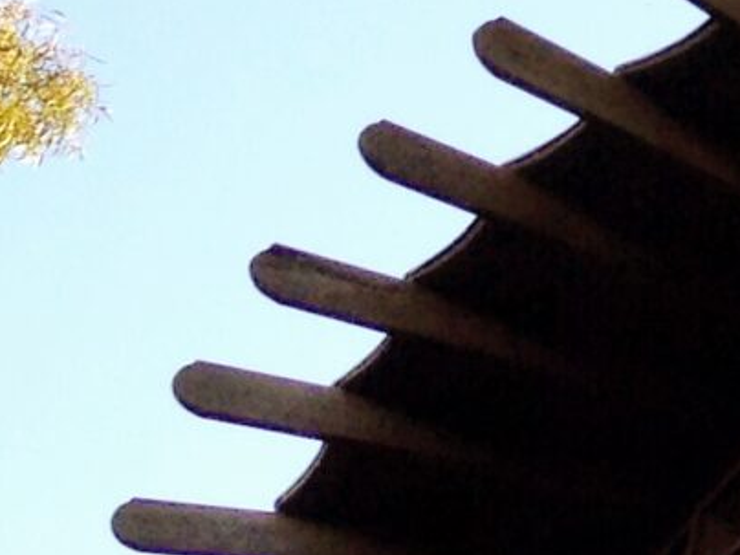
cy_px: 225
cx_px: 1872
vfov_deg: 7.1
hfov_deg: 8.5
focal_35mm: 209
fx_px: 4468
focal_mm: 4.12
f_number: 2.4
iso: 50
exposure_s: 1/231
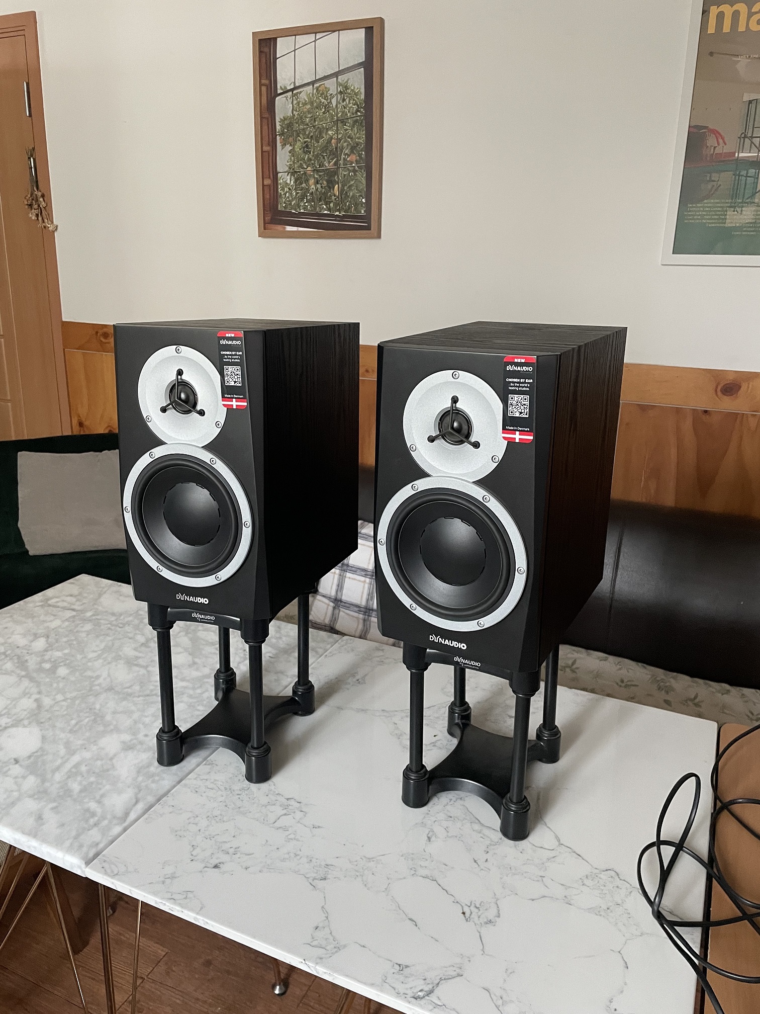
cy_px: 507
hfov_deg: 53.1
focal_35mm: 26
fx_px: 761
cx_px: 380
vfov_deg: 67.3
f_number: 1.6
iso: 320
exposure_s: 1/60
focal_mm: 4.2
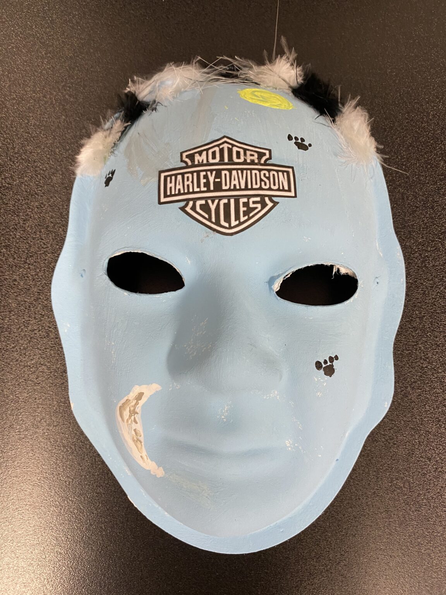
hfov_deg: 53.1
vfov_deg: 67.3
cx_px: 223
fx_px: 447
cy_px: 298
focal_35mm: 26
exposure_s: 1/60
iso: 160
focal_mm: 4.25
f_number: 1.8
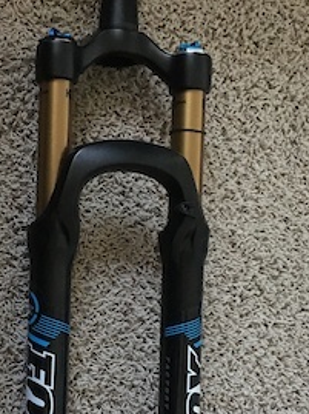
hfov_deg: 26.4
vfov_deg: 35.4
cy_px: 259
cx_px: 55
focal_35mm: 54
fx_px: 644
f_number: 2.2
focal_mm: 4.15
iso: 640
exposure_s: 1/15
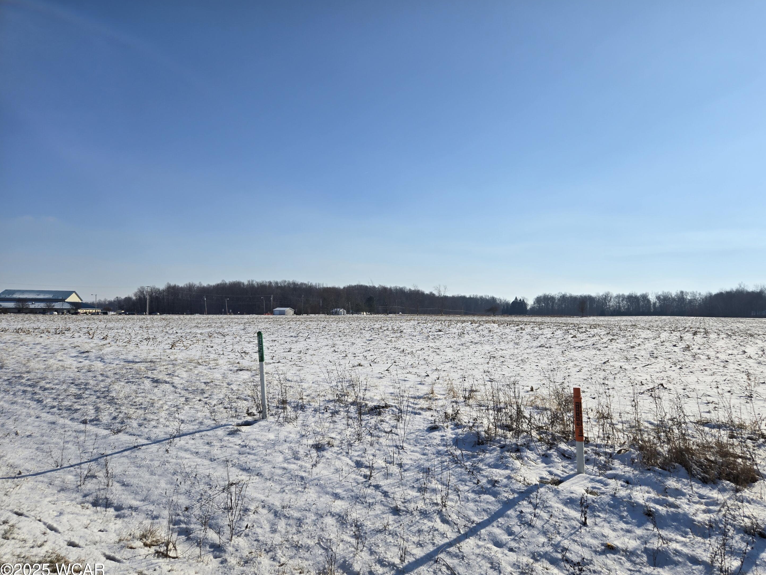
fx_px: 531
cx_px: 399
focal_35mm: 24
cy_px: 297
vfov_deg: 56.8
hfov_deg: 71.6
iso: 25
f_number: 1.8
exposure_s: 1/4185
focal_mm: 5.4
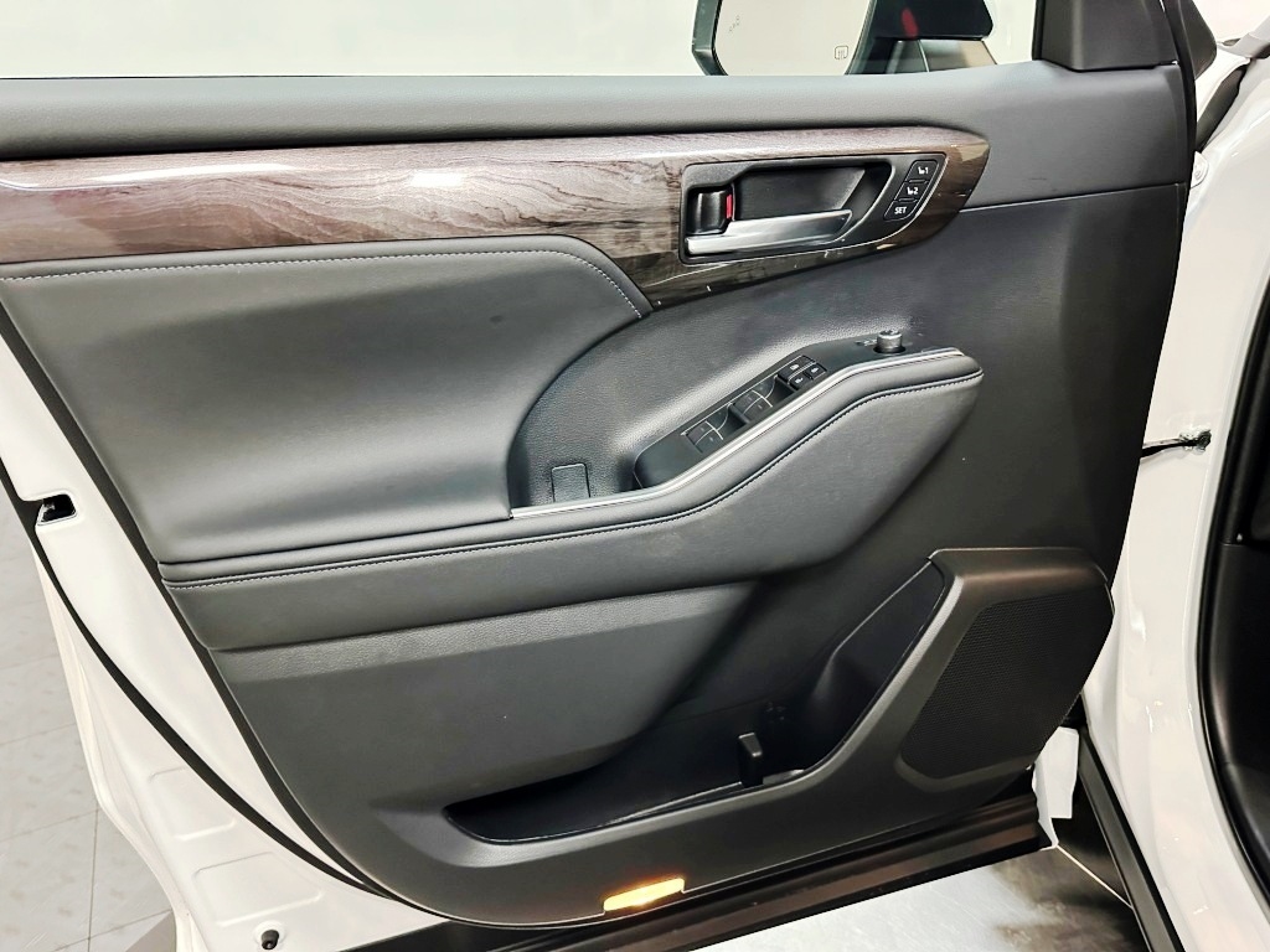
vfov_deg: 56.8
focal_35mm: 24
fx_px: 881
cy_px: 476
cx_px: 635
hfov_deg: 71.6
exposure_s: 1/40
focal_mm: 6.86
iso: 800
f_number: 1.78
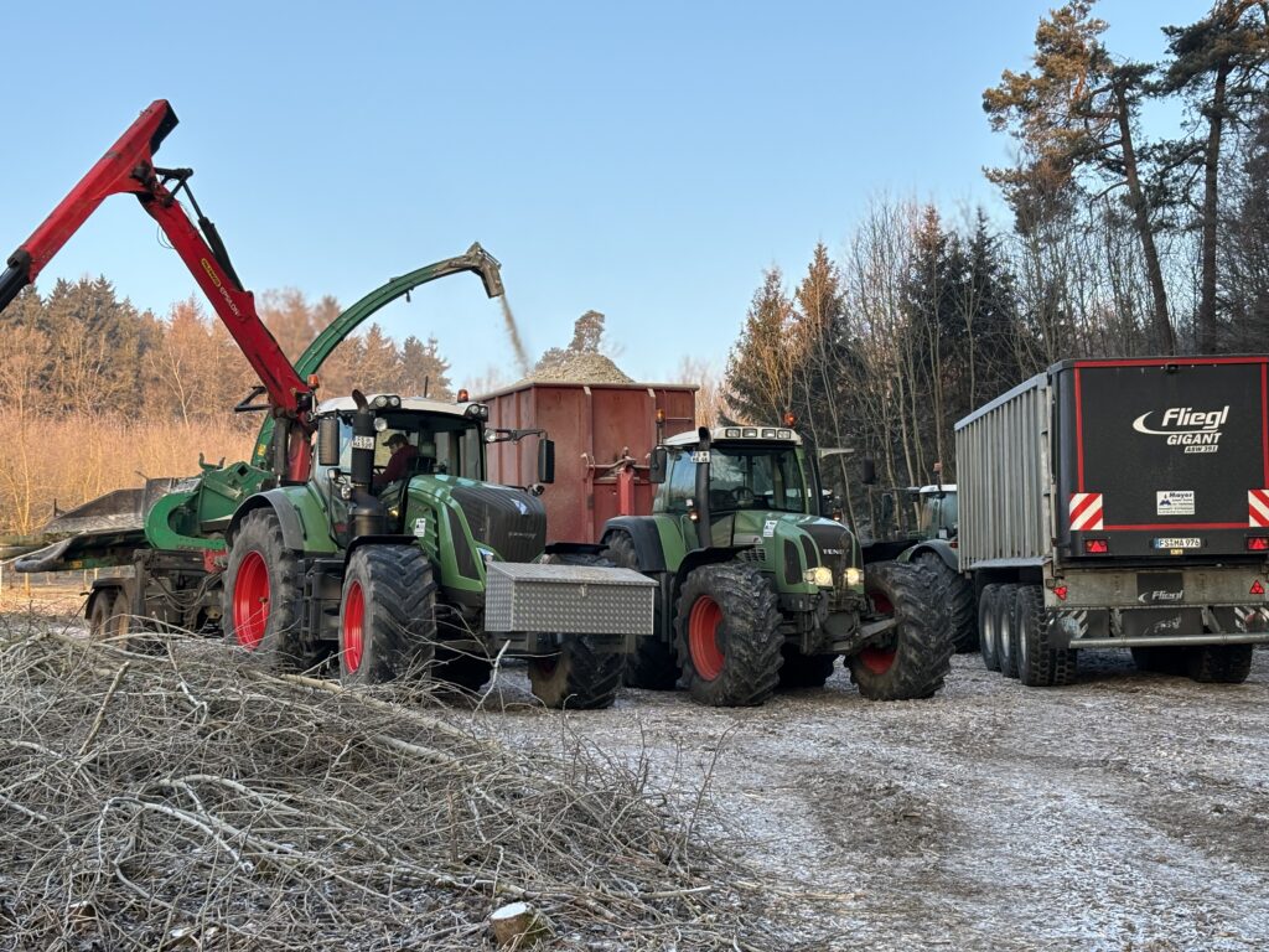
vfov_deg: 28.0
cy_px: 476
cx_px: 634
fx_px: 1906
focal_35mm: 52
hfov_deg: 36.8
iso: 32
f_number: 1.6
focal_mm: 5.96
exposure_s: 1/475
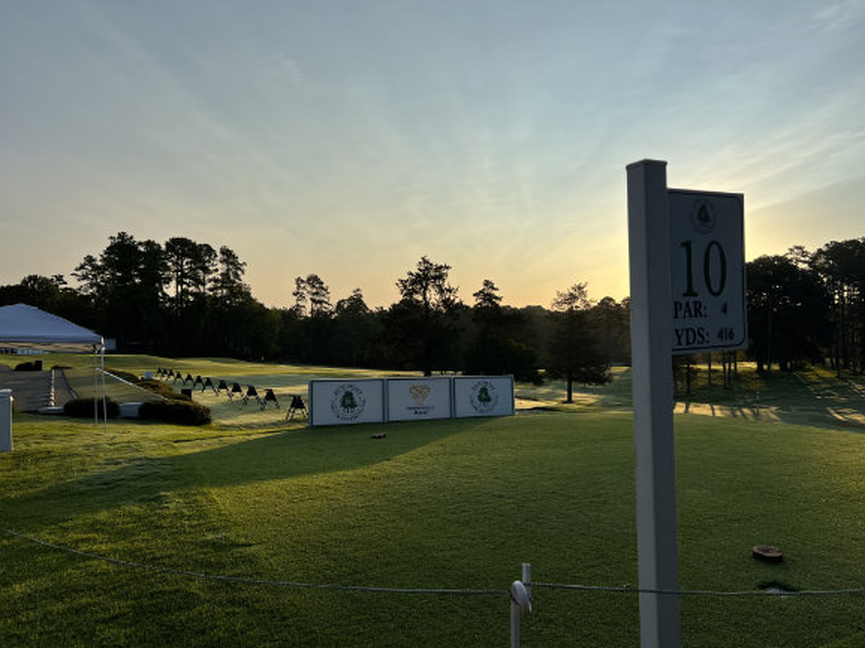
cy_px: 335
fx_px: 674
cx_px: 441
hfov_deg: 65.3
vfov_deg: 51.3
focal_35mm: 27
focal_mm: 5.7
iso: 50
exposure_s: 1/6211
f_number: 1.5
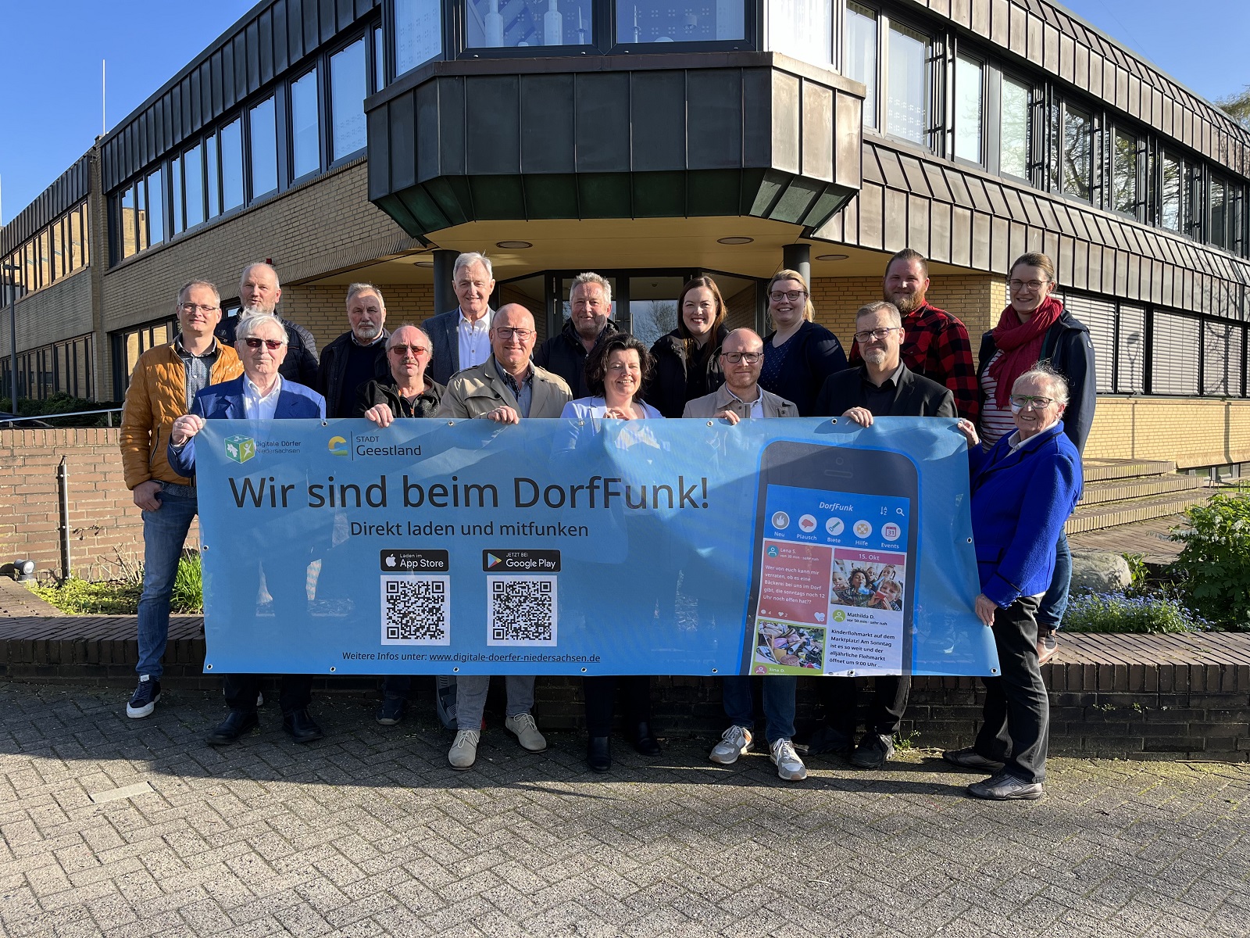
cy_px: 469
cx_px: 625
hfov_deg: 67.3
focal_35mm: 26
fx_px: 939
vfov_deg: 53.1
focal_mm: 5.1
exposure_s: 1/943
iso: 50
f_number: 1.6
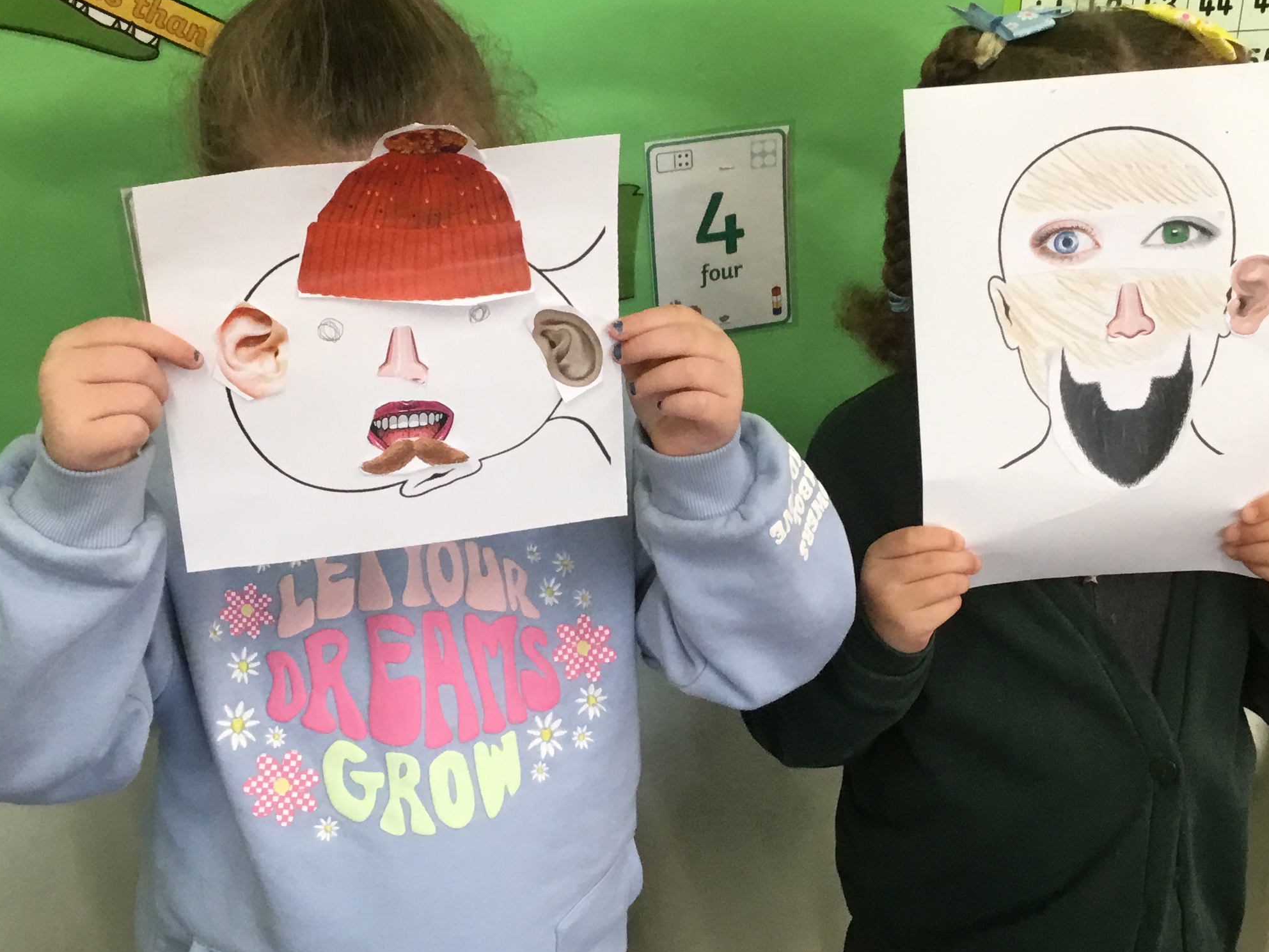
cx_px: 690
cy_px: 411
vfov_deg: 28.5
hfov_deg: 37.5
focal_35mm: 51
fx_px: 1870
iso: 50
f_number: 2.4
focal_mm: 3.3
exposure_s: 1/33
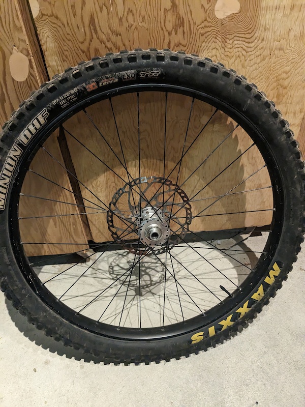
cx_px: 152
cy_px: 204
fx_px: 317
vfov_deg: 65.3
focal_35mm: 27
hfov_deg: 51.4
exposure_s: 1/120
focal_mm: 4.38
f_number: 1.73
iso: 1824
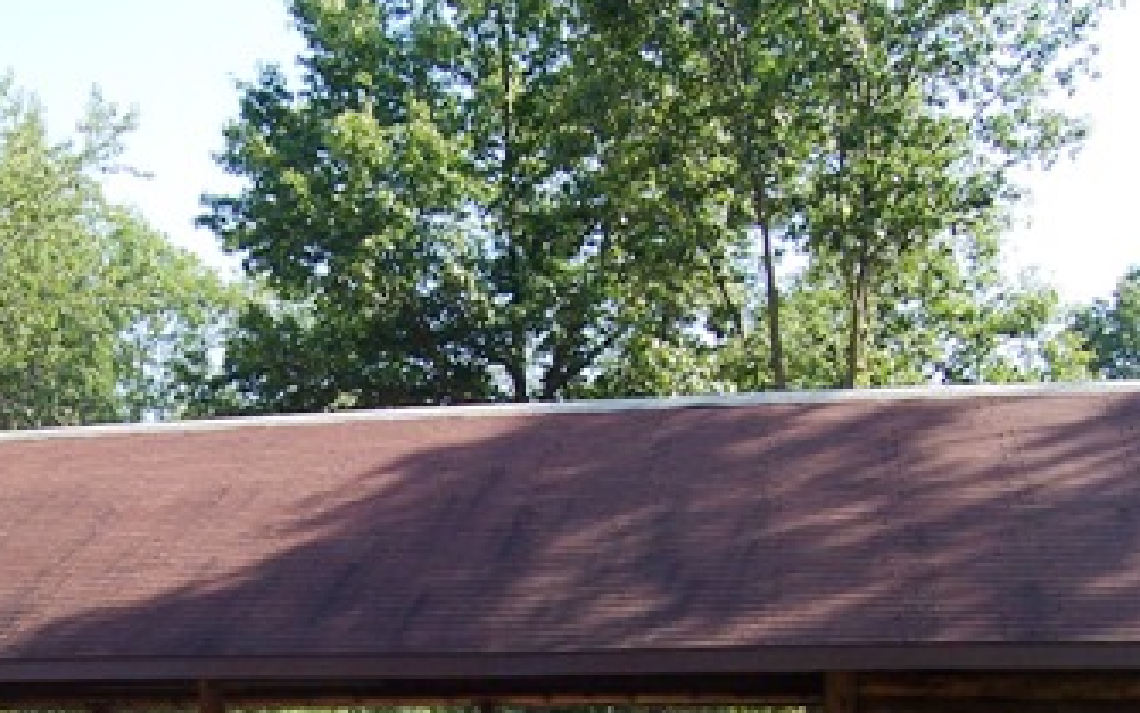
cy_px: 727
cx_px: 239
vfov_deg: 18.4
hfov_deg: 29.1
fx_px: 2144
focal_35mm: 69
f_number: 5.6
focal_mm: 5.6
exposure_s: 1/125
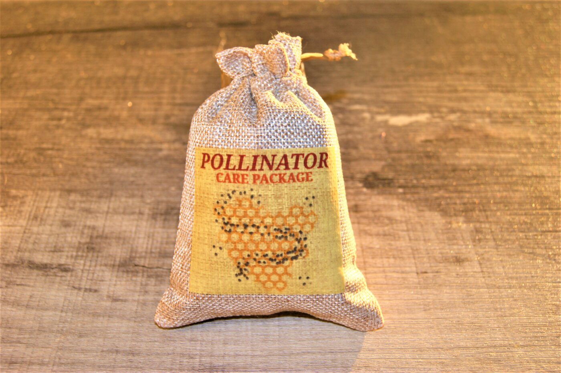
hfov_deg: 43.6
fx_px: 701
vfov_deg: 29.8
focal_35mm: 45
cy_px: 186
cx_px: 280
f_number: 5.6
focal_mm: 30
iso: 250
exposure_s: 1/125
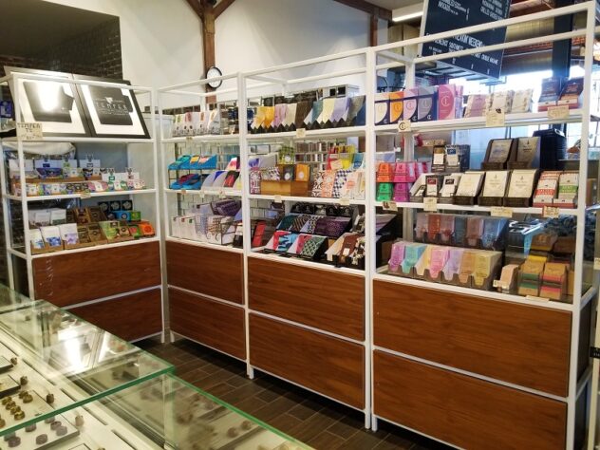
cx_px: 300
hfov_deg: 67.3
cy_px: 225
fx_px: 451
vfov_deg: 53.1
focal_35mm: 26
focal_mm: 4.3
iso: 160
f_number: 1.7
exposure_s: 1/40
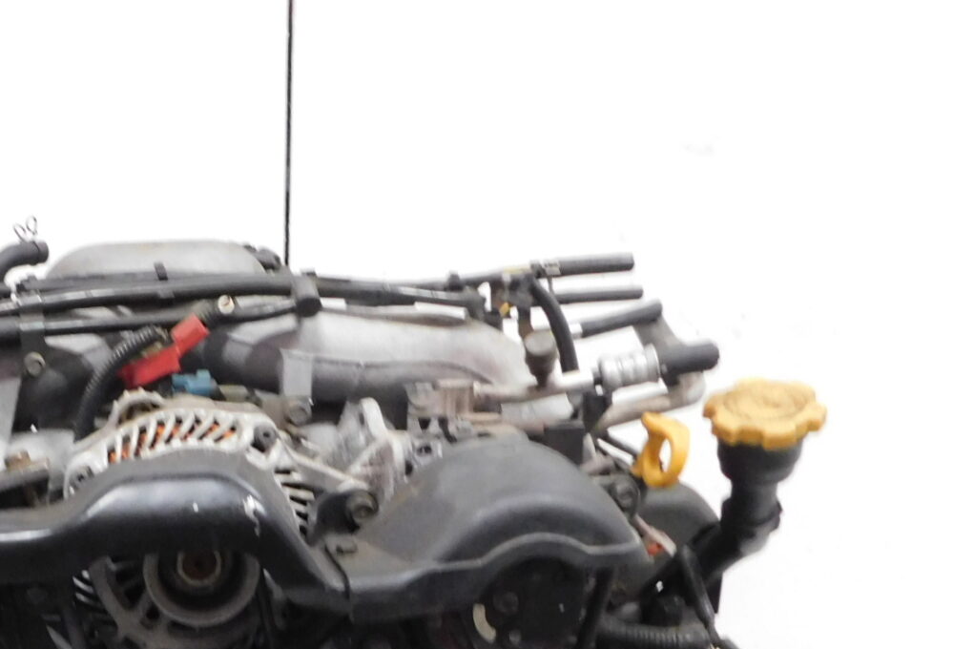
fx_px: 1298
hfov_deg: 39.2
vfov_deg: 26.0
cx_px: 168
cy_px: 709
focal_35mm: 48
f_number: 3
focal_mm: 4
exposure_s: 1/8
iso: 560
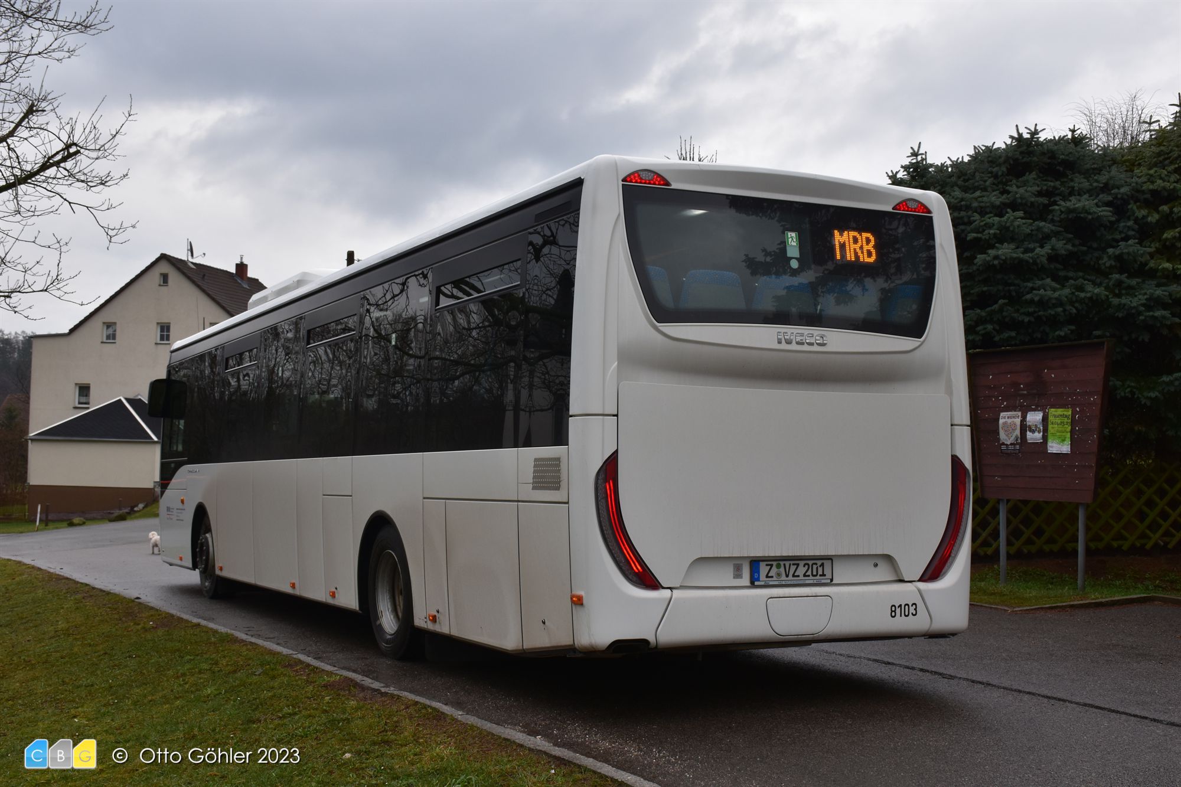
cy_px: 394
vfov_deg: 29.9
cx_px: 590
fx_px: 1476
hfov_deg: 43.6
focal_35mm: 45
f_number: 10
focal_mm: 30
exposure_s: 1/250
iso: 400
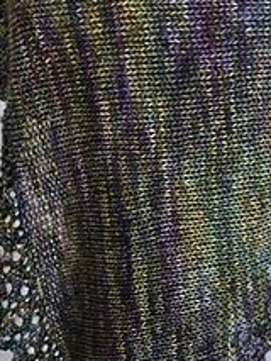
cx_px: 199
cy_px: 120
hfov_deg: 21.5
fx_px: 709
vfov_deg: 28.4
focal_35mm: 68
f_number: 2.2
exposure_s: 1/40
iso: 25
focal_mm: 4.15
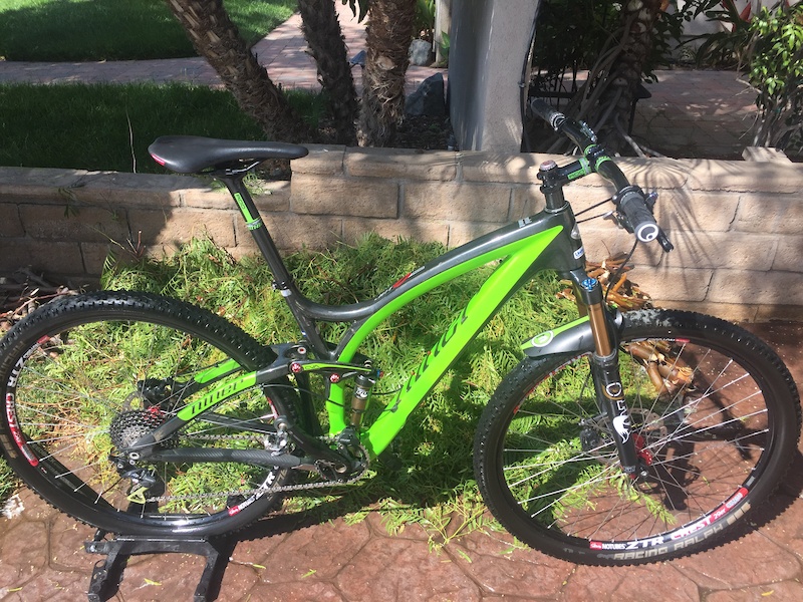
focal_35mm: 29
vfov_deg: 48.2
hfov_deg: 61.7
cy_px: 301
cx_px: 402
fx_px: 673
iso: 32
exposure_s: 1/898
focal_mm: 4.15
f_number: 2.2
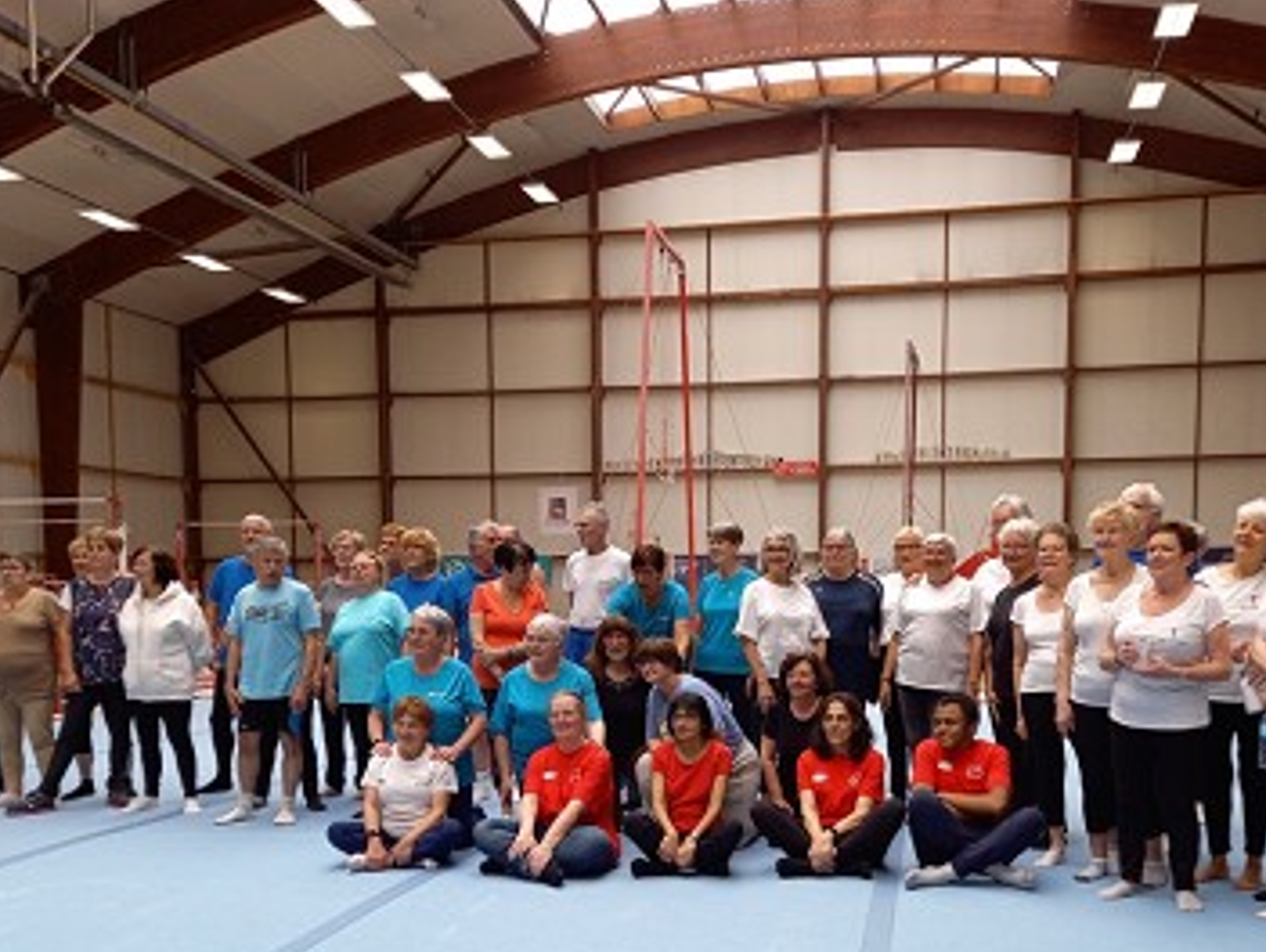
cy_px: 692
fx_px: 1355
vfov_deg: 37.9
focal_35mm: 37
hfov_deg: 50.0
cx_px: 689
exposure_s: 1/127
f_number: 1.8
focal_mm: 4.65
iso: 50
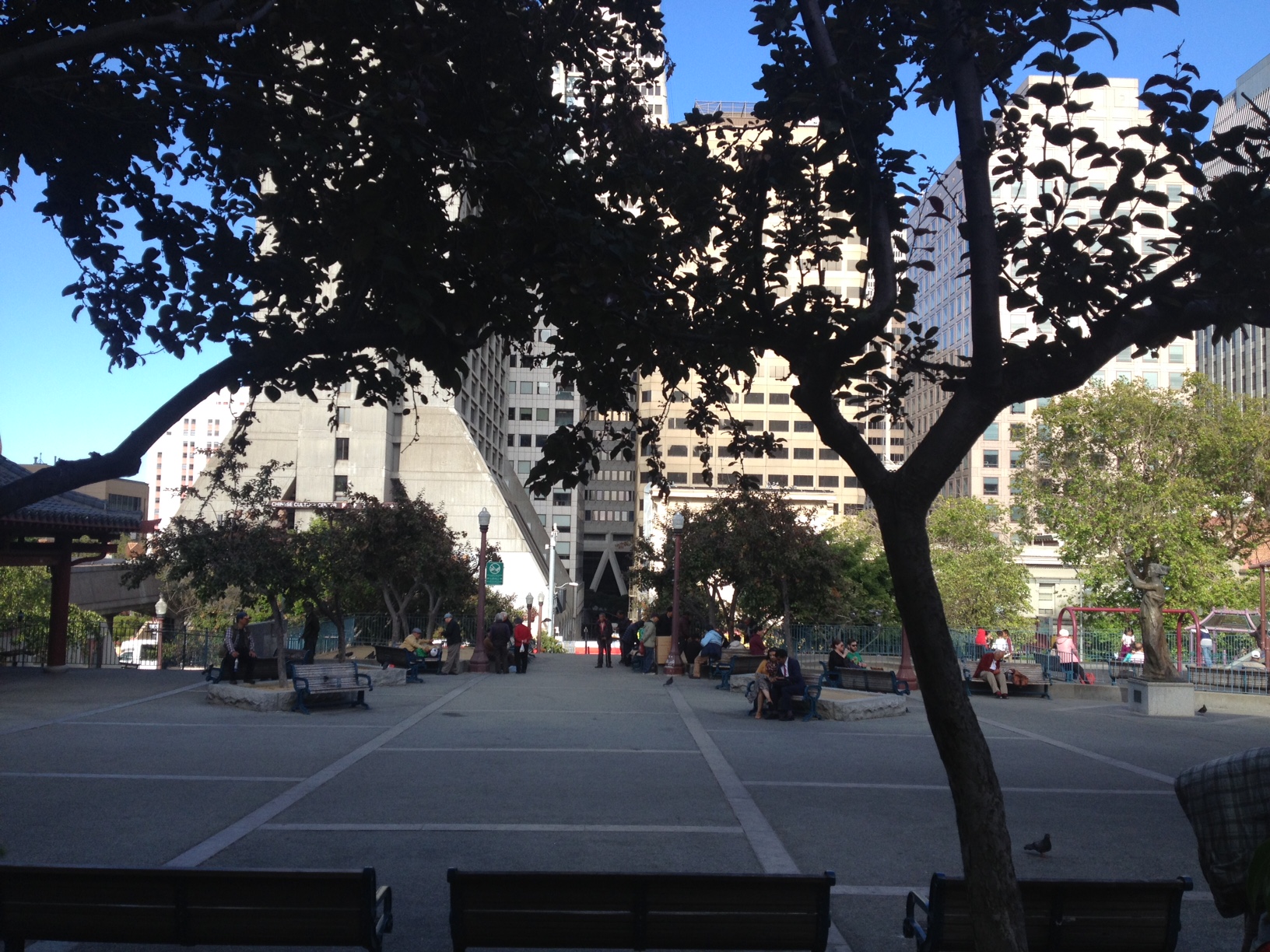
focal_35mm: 35
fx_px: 1284
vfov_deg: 40.7
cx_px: 635
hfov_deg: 52.6
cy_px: 476
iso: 50
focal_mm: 4.28
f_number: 2.4
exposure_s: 1/824
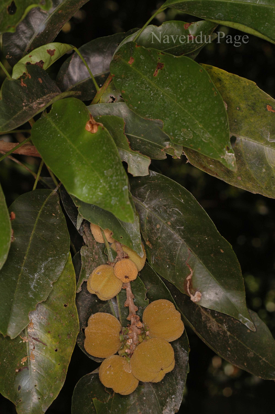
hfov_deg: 15.2
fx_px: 1033
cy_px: 207
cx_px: 138
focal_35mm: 90
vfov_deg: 22.6
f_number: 11
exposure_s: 1/125
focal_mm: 60
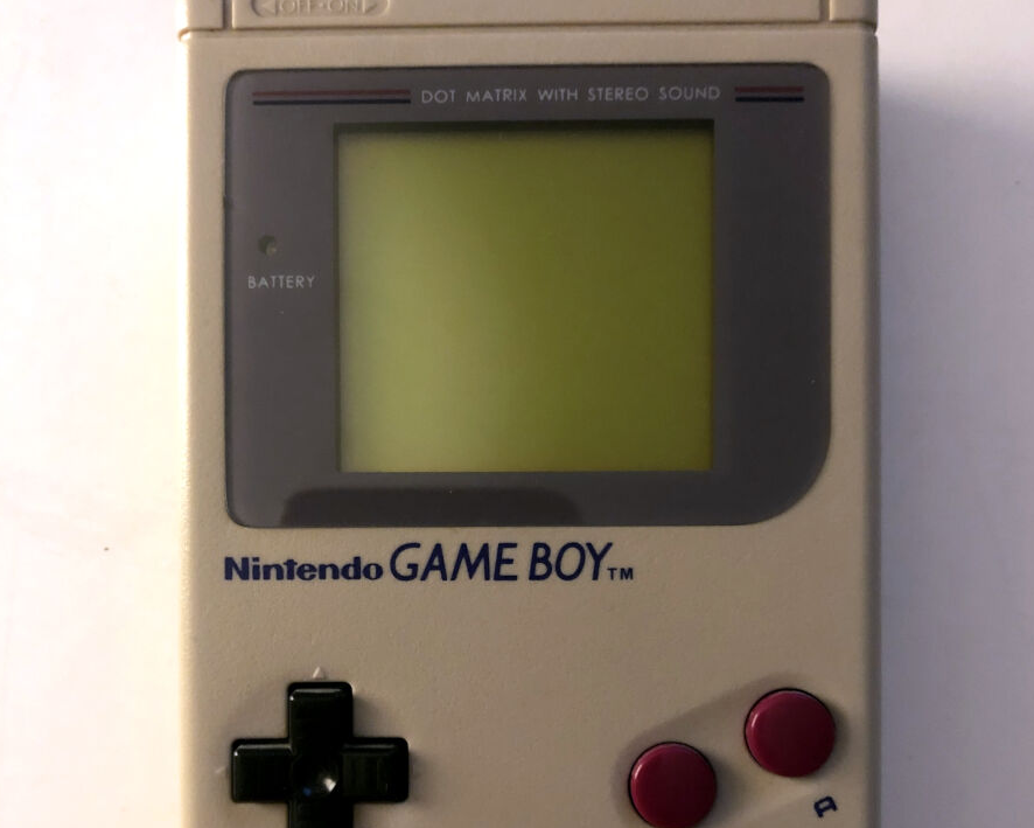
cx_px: 519
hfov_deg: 49.1
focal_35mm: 37
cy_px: 541
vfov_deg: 39.7
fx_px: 1132
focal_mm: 3.99
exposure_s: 1/6
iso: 100
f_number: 1.8
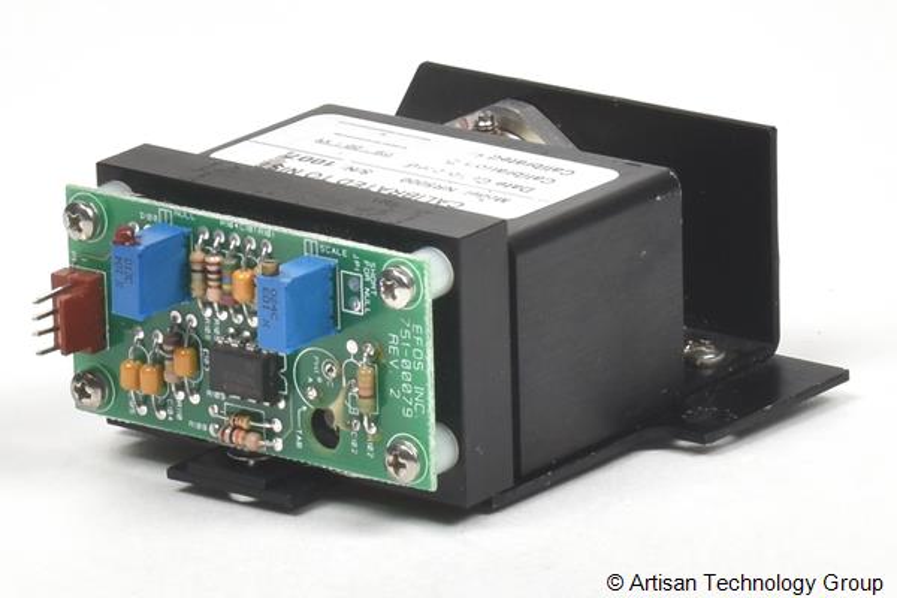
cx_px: 448
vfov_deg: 16.6
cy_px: 299
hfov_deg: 24.6
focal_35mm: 82
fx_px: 2055
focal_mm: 55
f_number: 16
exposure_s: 1/200
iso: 250
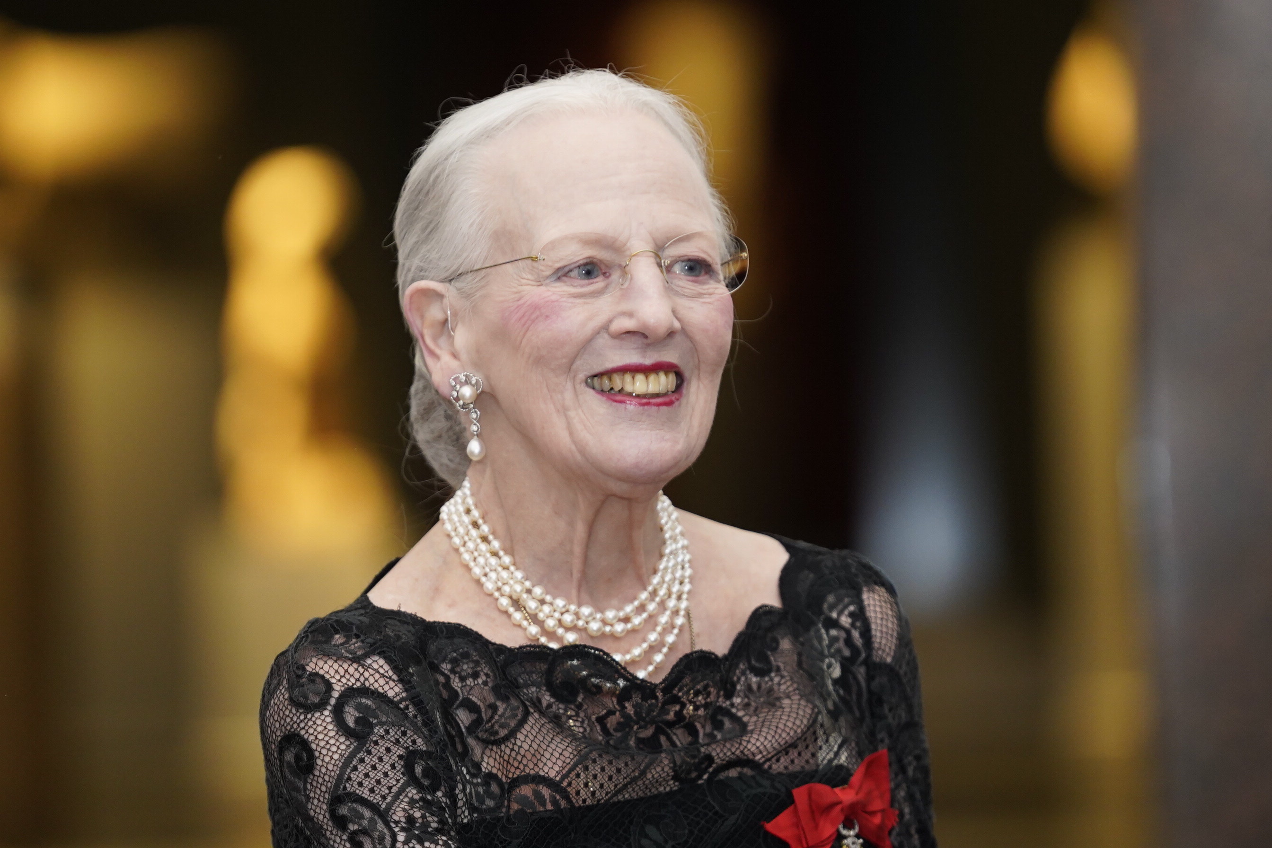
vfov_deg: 6.9
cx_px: 636
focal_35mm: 198
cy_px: 424
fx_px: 6995
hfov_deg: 10.4
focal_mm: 198
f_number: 2.8
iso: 2000
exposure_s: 1/100
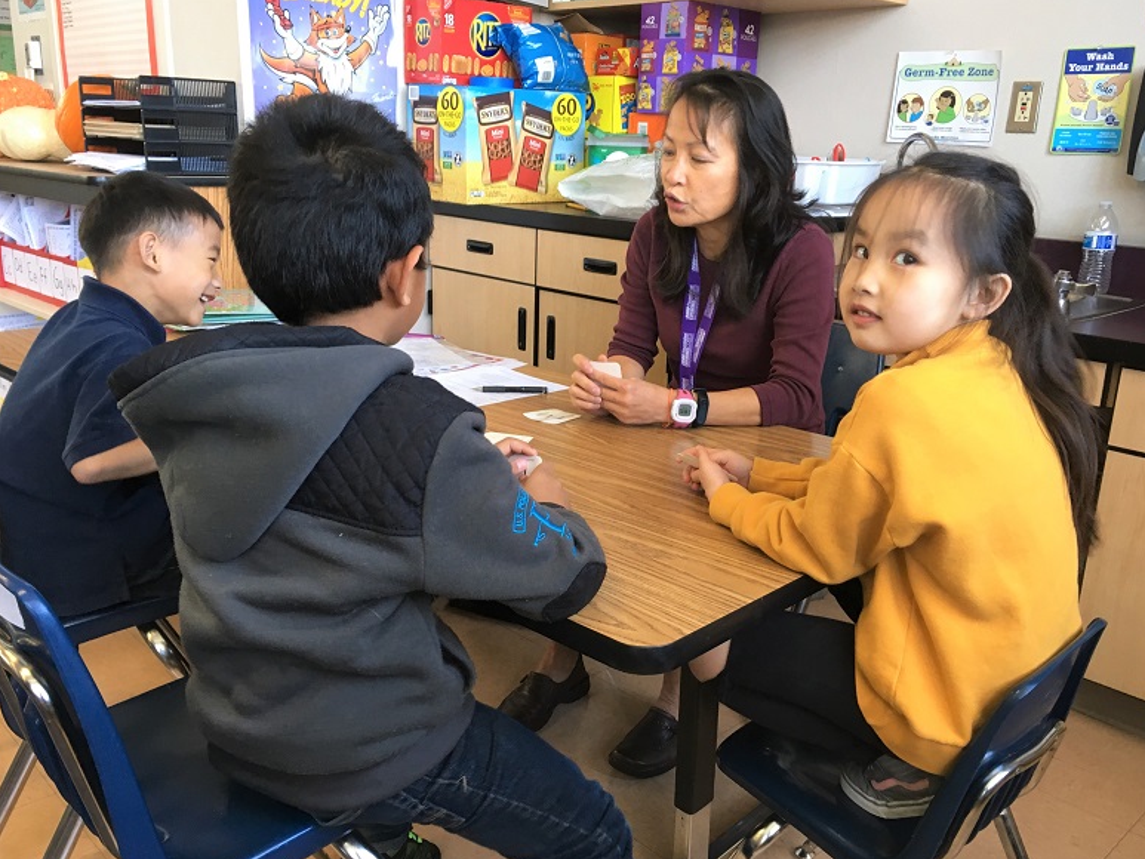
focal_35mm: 30
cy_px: 435
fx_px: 992
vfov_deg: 46.8
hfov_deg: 59.9
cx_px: 591
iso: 80
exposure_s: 1/30
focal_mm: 4.15
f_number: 2.2
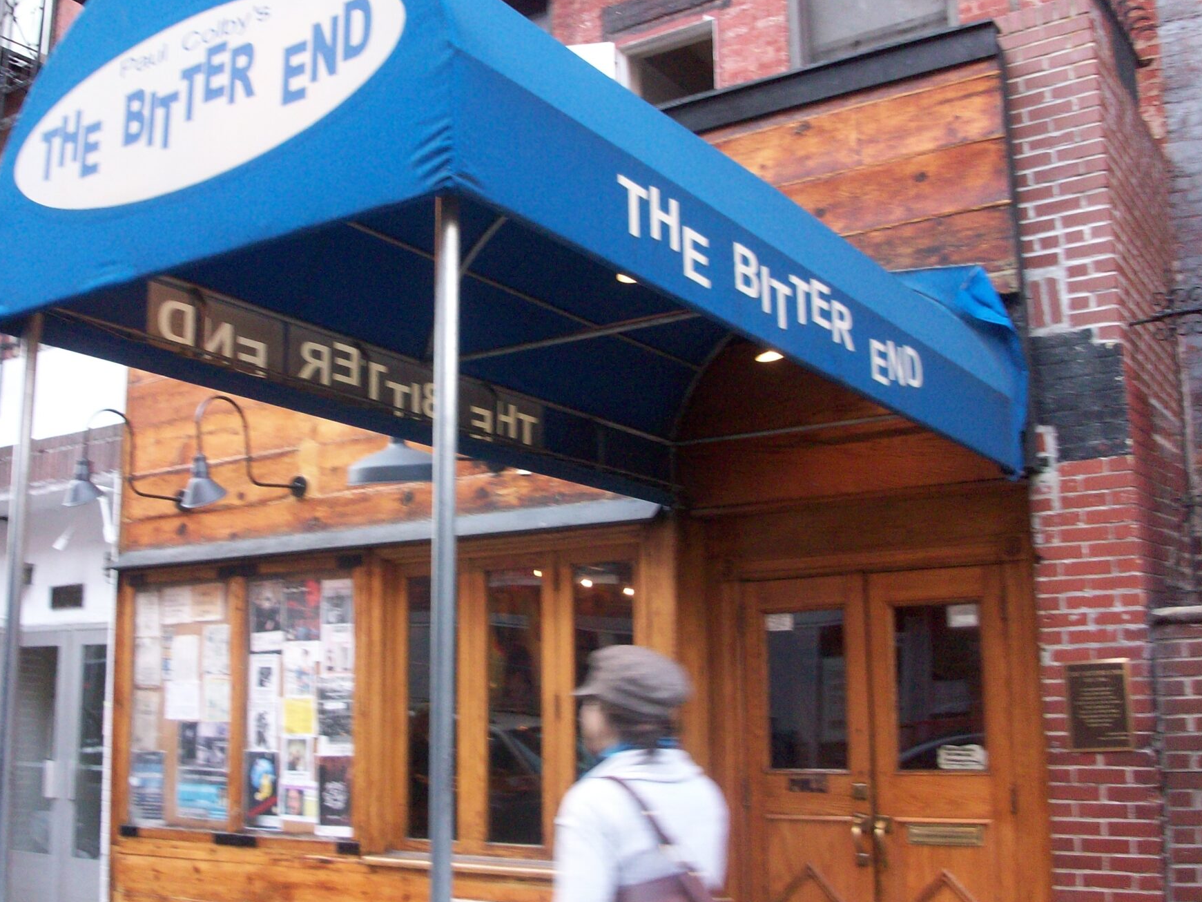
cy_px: 450
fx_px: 1389
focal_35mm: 40
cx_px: 513
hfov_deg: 46.7
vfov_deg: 36.0
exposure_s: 1/52.5
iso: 160
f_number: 2.8
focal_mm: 5.7
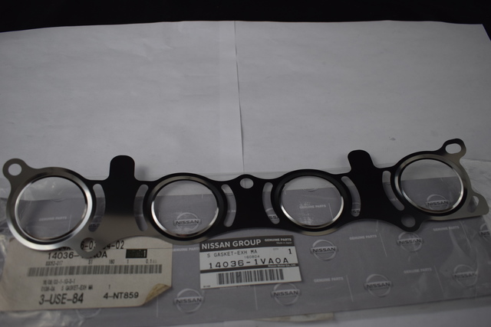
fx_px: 450
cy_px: 164
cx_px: 246
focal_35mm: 33
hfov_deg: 57.2
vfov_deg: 40.0
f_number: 4.5
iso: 400
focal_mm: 22
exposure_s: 1/80
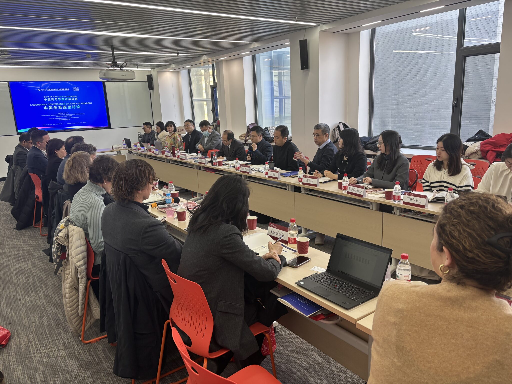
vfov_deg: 53.1
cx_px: 256
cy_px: 192
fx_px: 385
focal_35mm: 26
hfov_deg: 67.3
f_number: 1.6
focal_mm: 5.96
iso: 125
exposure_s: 1/121
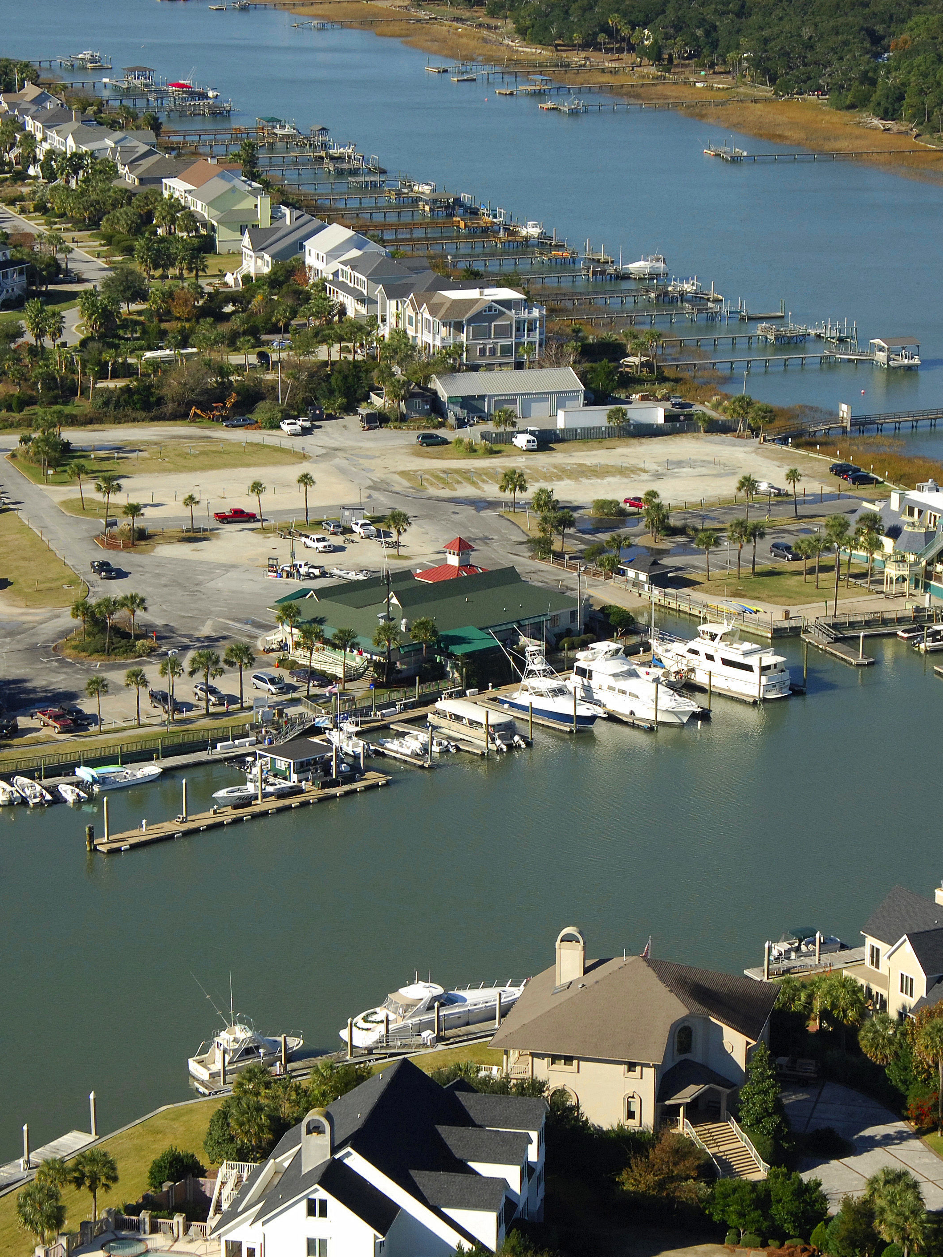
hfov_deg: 14.1
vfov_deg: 18.7
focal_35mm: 105
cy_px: 632
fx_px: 3814
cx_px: 408
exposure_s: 1/1000
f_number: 7.6
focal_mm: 48
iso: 400
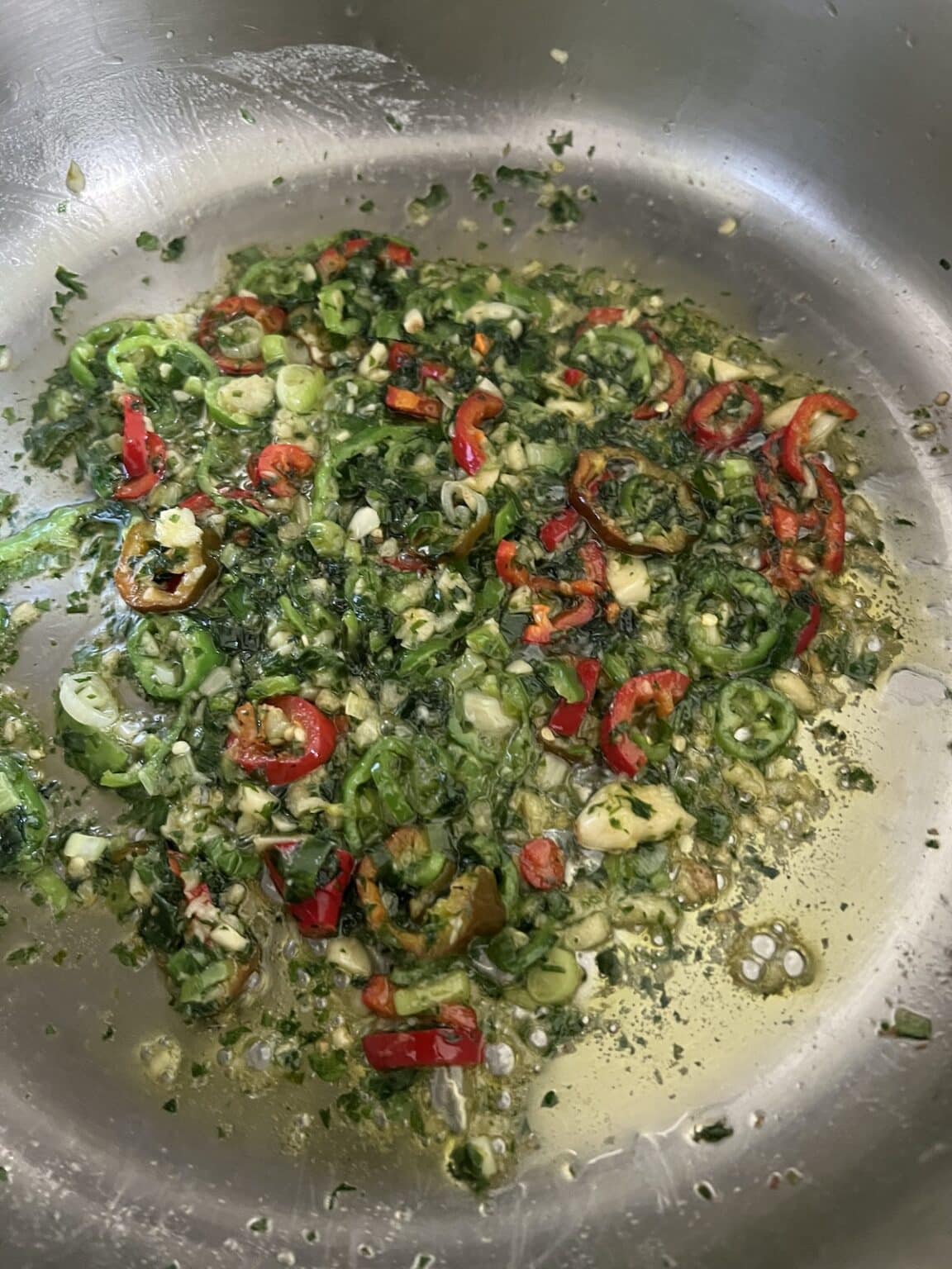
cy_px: 634
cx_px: 476
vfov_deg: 67.3
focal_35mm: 26
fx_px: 953
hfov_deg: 53.1
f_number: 1.5
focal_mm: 5.7
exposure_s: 1/40
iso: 640
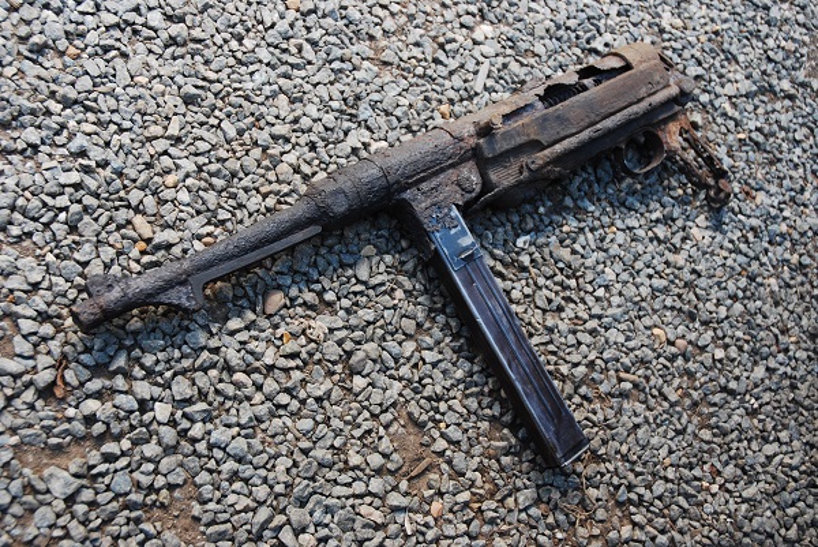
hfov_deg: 47.9
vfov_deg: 33.1
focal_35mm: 40
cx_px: 409
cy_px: 274
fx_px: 921
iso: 200
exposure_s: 1/100
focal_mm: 27
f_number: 5
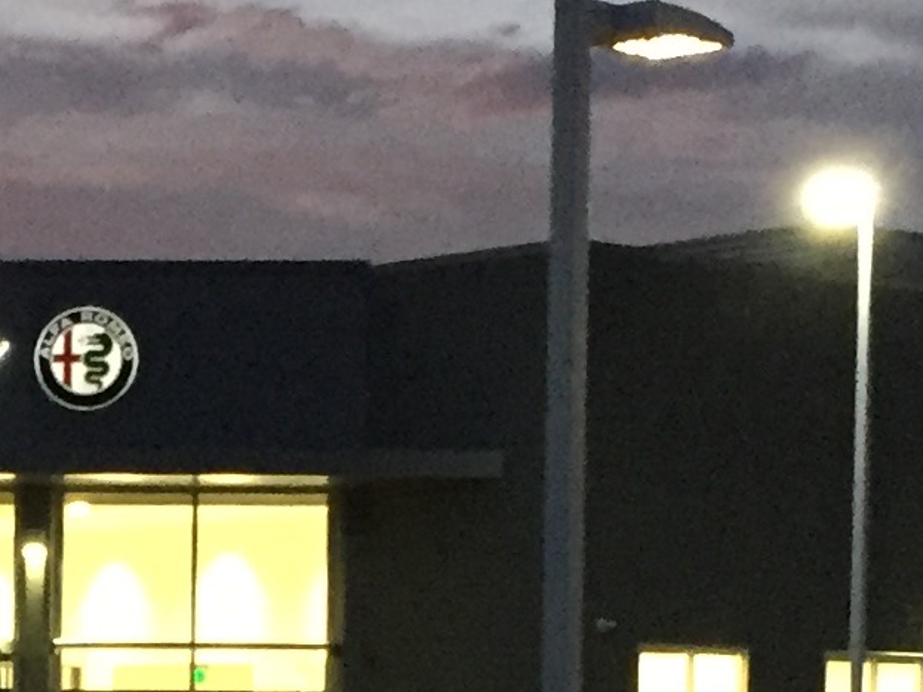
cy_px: 908
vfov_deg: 9.6
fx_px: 4052
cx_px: -59
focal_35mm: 152
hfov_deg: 12.8
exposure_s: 1/30
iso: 250
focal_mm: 4.15
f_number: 2.2
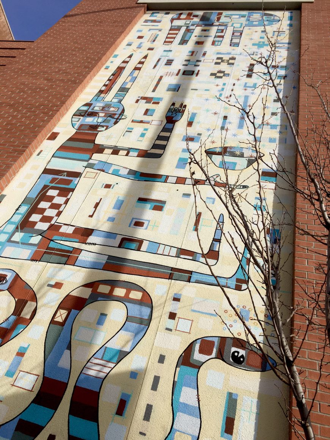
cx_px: 165
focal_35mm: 29
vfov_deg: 61.7
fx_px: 369
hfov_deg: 48.2
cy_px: 220
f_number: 2.2
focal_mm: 4.15
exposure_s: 1/2079
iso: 25
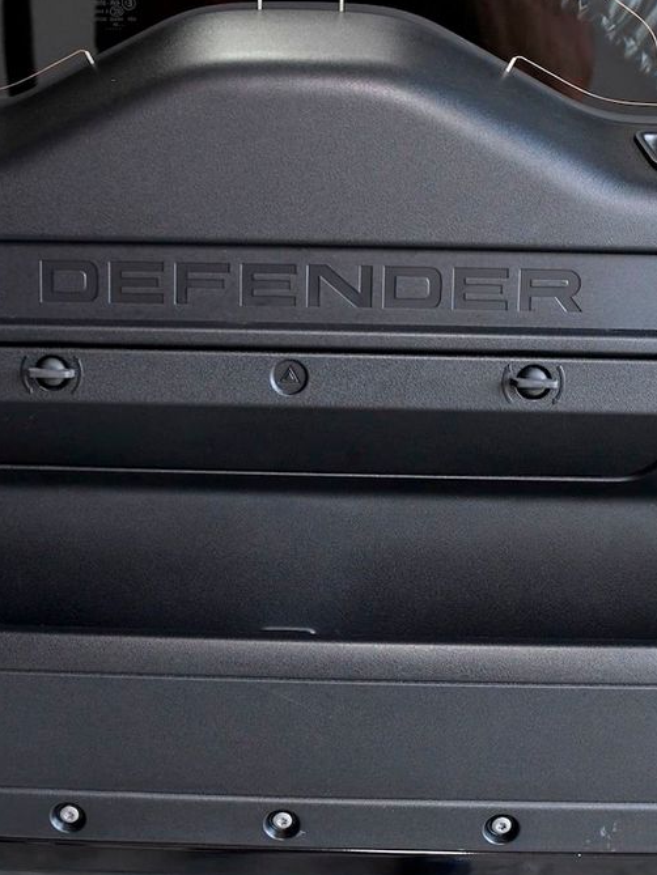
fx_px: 1341
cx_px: 289
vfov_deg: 36.2
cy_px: 440
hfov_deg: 27.5
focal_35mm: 53
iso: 2000
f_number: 4.5
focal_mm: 24
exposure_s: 1/400
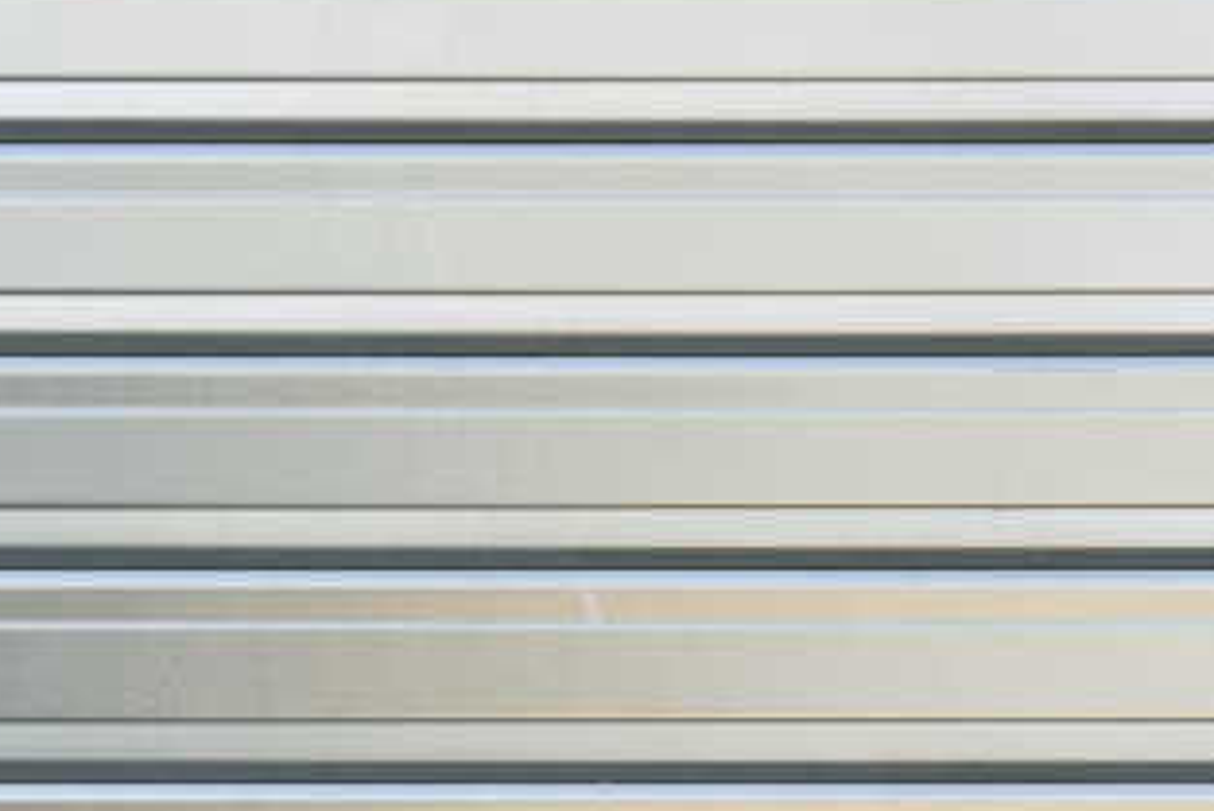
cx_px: 14
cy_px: 1143
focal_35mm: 147
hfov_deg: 13.8
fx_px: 4959
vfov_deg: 9.1
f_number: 8
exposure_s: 1/250
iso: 360
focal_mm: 46
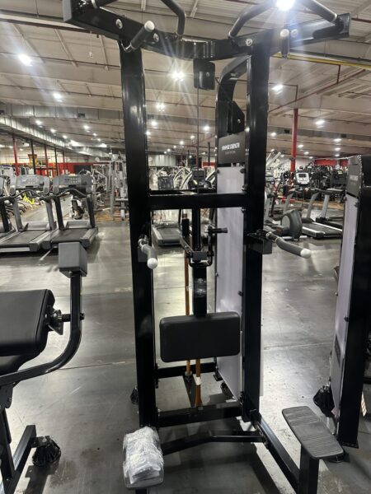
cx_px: 186
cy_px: 247
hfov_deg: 56.8
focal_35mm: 24
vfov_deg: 71.6
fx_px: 343
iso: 320
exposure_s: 1/60
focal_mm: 6.86
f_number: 1.78
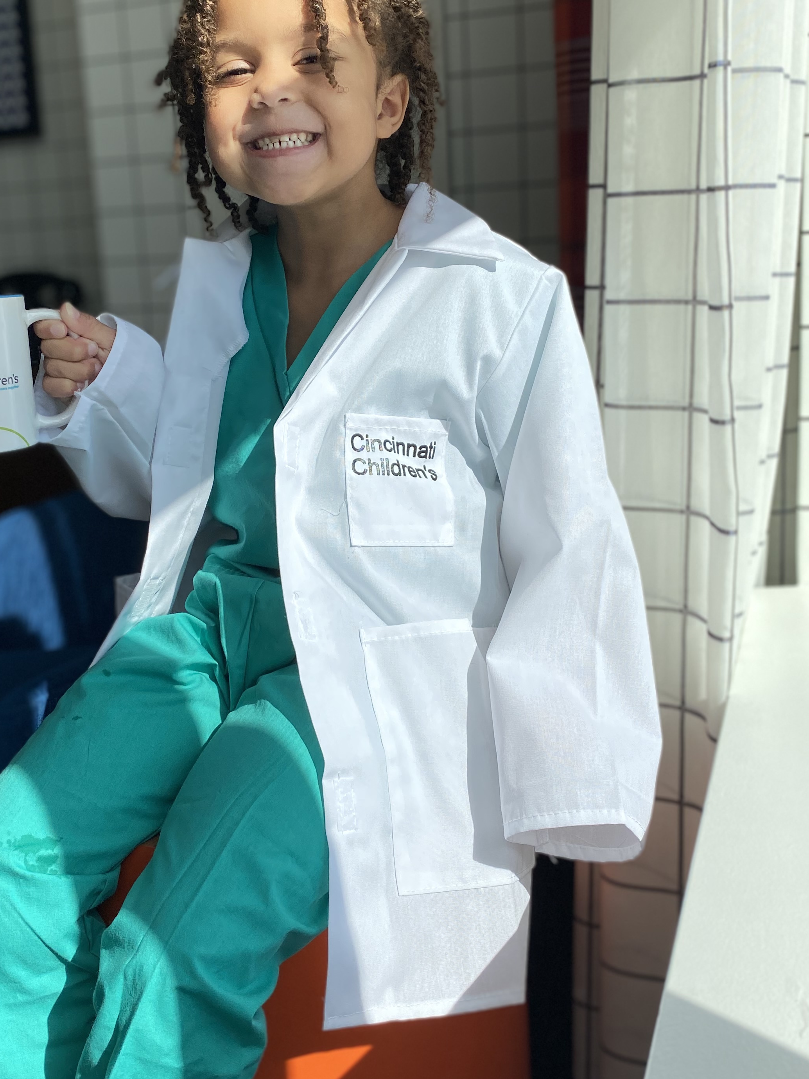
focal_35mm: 38
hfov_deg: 37.6
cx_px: 337
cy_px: 488
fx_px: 1184
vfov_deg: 48.9
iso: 32
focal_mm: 4.25
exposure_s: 1/2967
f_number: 1.8
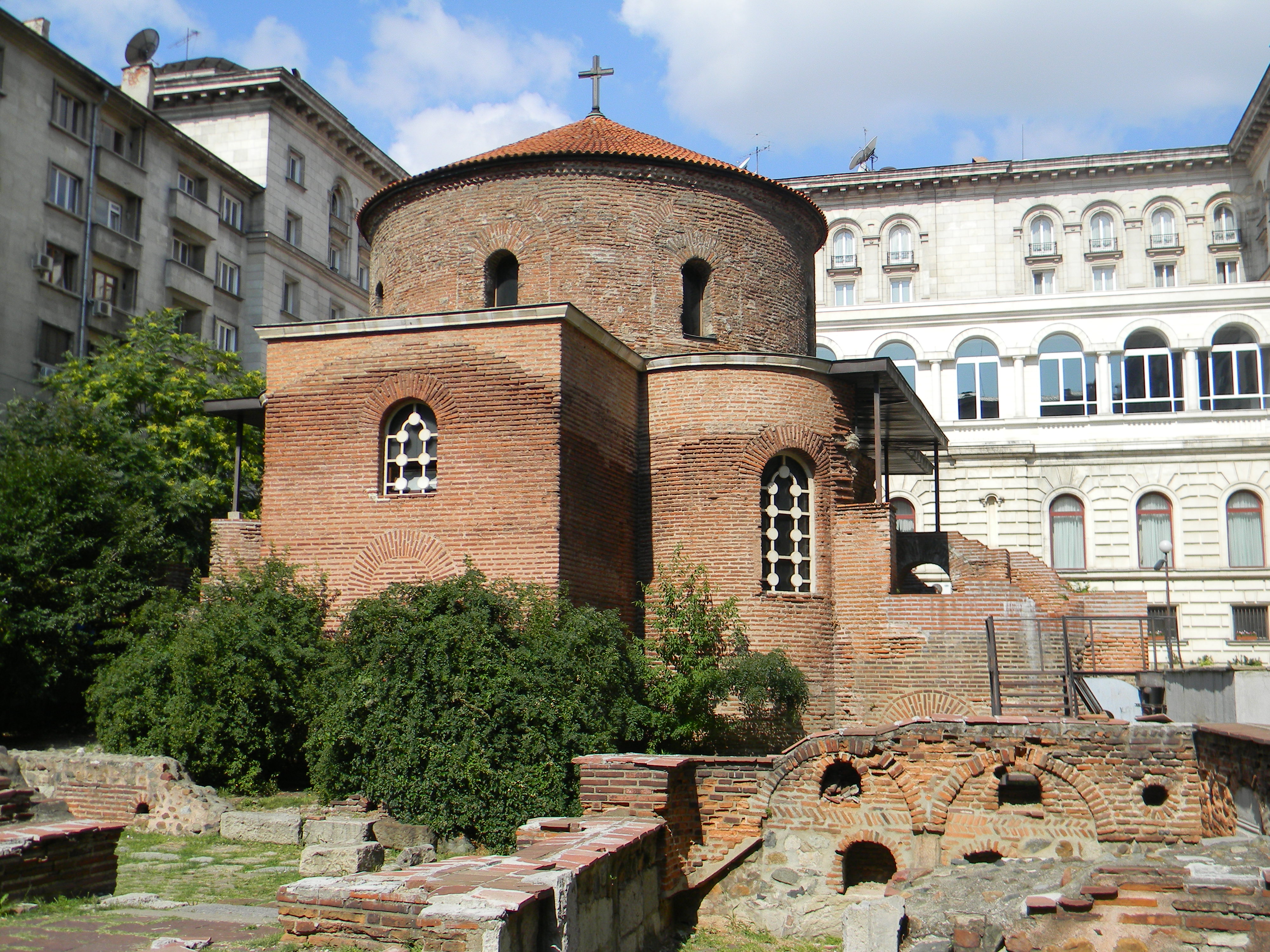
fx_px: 1321
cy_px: 476
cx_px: 635
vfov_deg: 39.7
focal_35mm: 36
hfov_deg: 51.4
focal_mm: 6.4
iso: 80
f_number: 7.4
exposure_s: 1/213
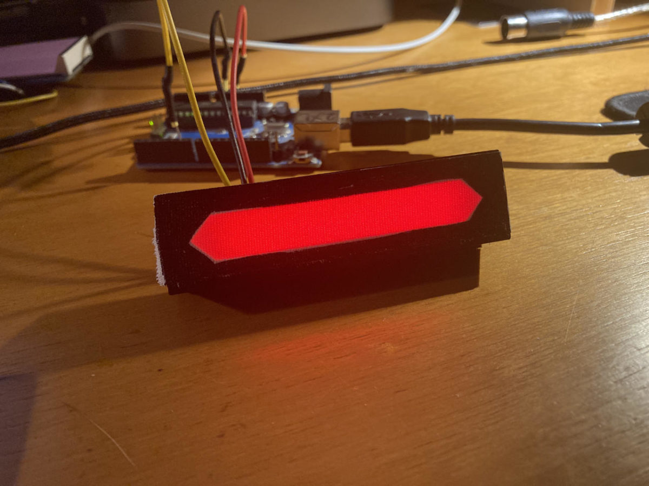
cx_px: 324
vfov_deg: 49.7
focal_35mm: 28
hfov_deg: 63.4
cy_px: 243
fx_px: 525
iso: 320
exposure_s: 1/59
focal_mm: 4
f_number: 1.8
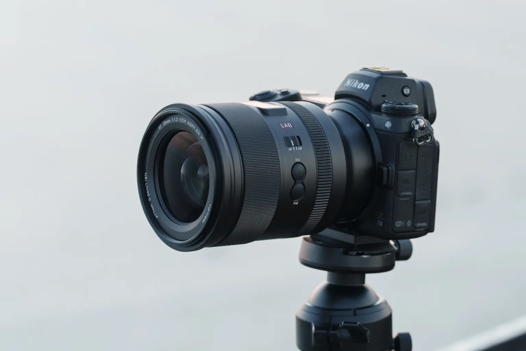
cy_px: 176
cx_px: 263
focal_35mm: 157
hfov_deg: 13.1
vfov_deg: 8.7
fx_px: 2294
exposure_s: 1/125
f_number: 5.6
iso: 1250
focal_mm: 105
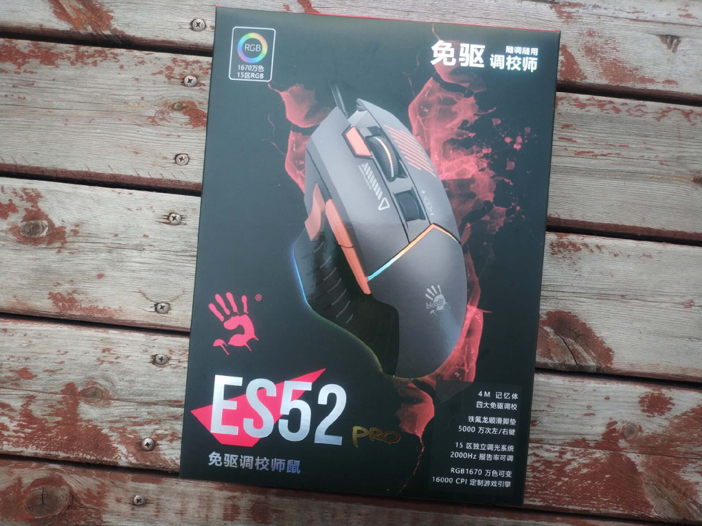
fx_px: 649
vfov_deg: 44.2
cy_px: 263
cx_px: 351
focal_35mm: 32
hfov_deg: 56.8
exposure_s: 1/100
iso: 125
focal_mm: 4.5
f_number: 2
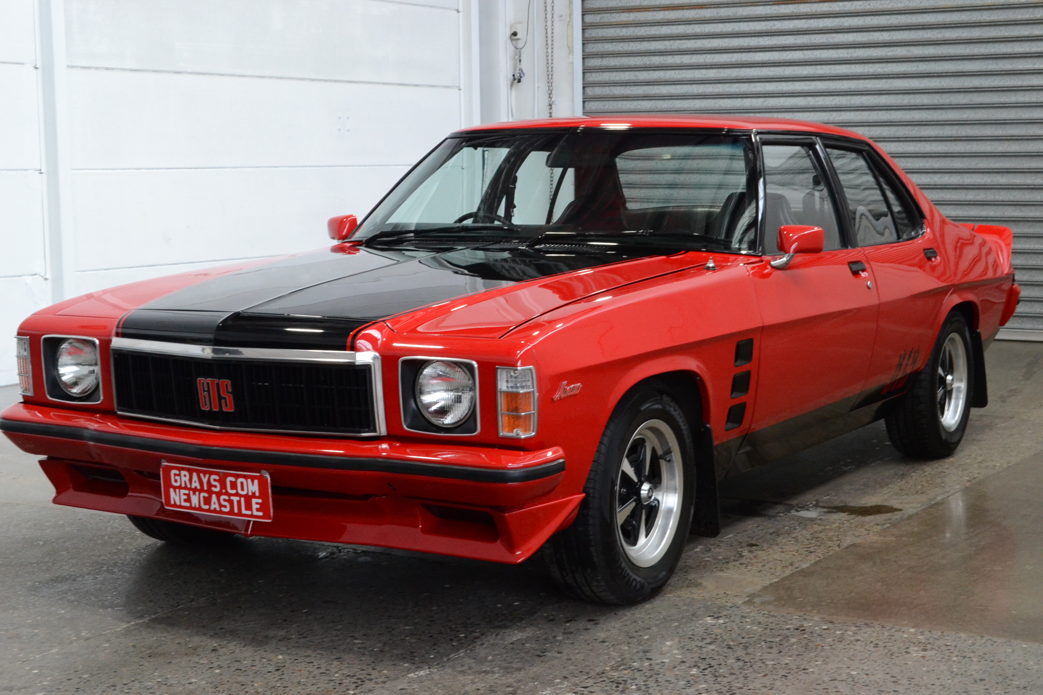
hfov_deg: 35.1
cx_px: 522
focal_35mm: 57
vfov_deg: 23.8
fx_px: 1651
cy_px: 348
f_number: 10
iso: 1600
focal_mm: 38
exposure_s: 1/80
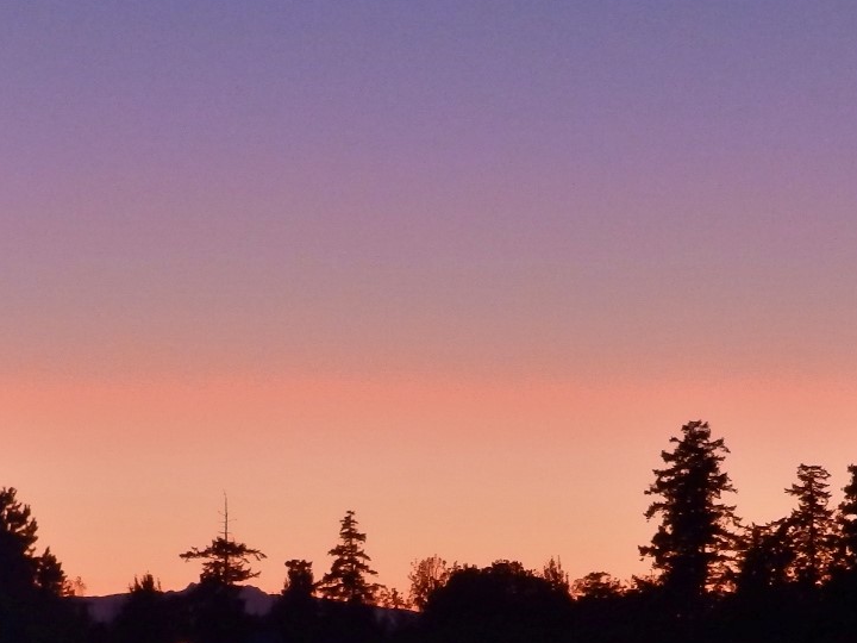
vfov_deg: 8.7
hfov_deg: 11.7
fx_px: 4184
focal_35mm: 169
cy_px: 706
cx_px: 399
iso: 800
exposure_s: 1/25
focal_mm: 13.6
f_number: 4.8
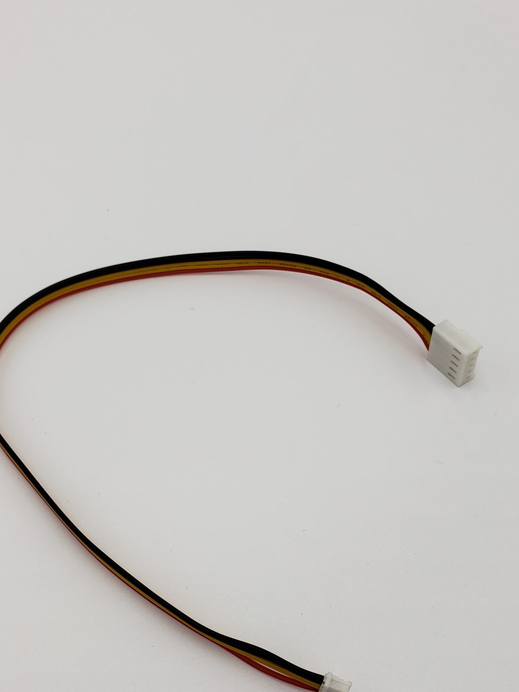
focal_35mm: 35
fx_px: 700
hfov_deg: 40.7
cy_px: 450
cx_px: 256
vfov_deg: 51.8
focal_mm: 4.3
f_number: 2.4
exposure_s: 1/256
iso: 50
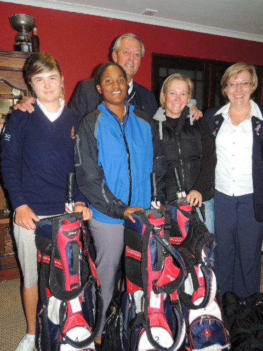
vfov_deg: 63.4
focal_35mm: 28
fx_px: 284
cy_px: 176
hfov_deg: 49.7
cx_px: 132
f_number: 3.1
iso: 200
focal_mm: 4.9
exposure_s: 1/30
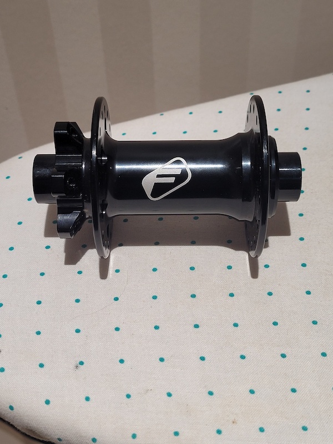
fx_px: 333
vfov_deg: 67.3
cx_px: 166
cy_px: 222
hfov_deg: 53.1
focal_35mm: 26
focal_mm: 5.4
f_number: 1.8
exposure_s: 1/100
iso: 160
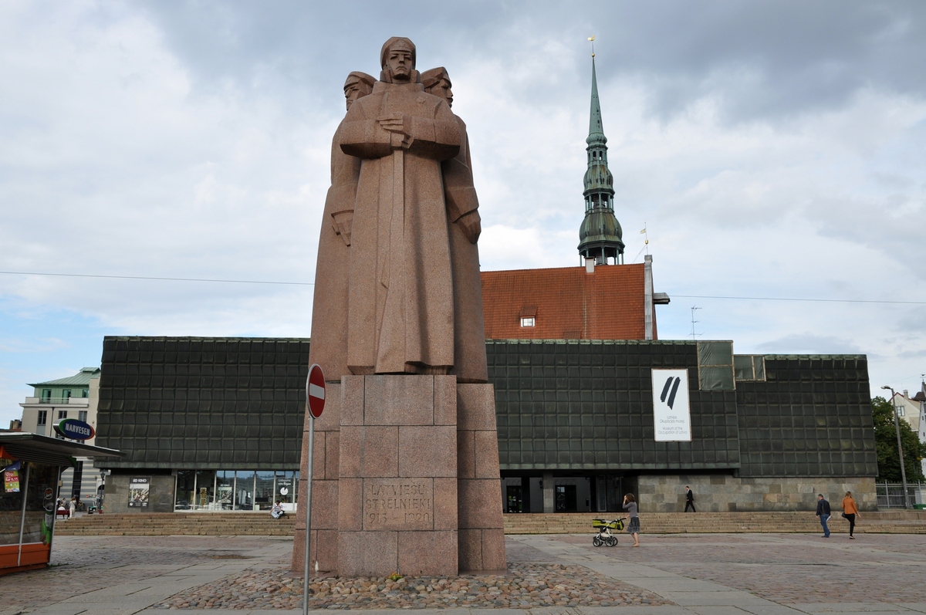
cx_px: 463
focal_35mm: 33
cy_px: 308
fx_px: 848
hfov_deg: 57.3
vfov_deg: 39.9
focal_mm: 22
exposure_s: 1/250
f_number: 8
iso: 200
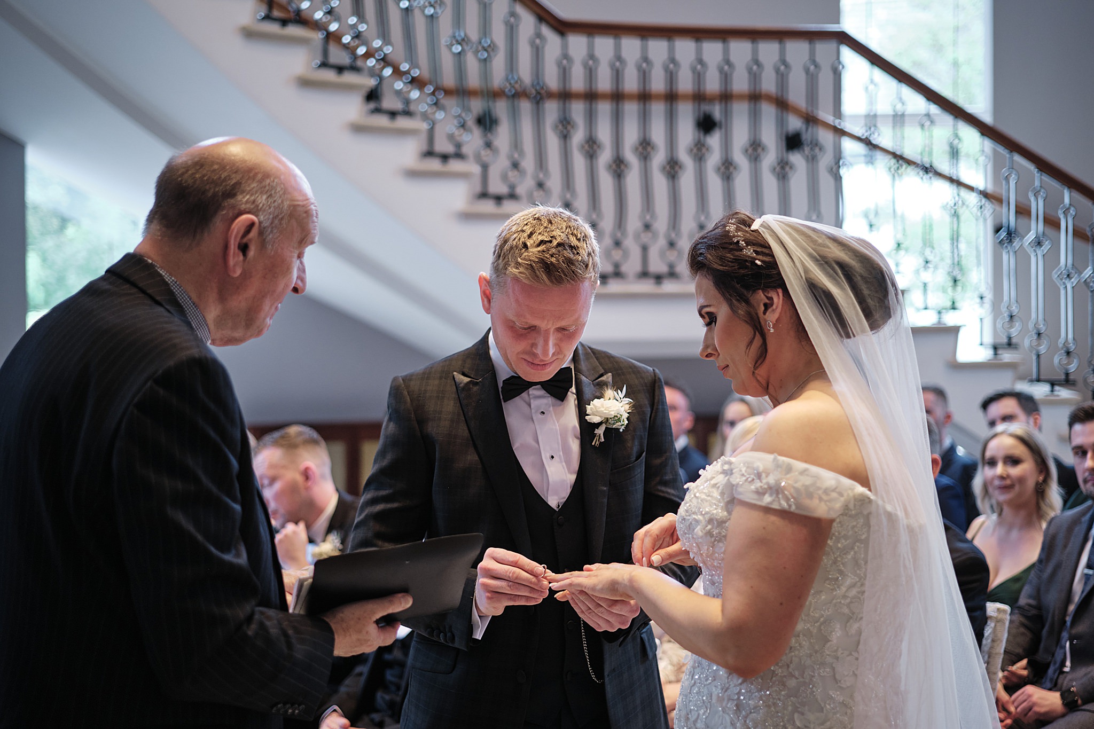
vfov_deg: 27.0
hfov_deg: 39.6
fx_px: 1519
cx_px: 547
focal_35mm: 50
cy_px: 364
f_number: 1.4
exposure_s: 1/125
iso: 500
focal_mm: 33
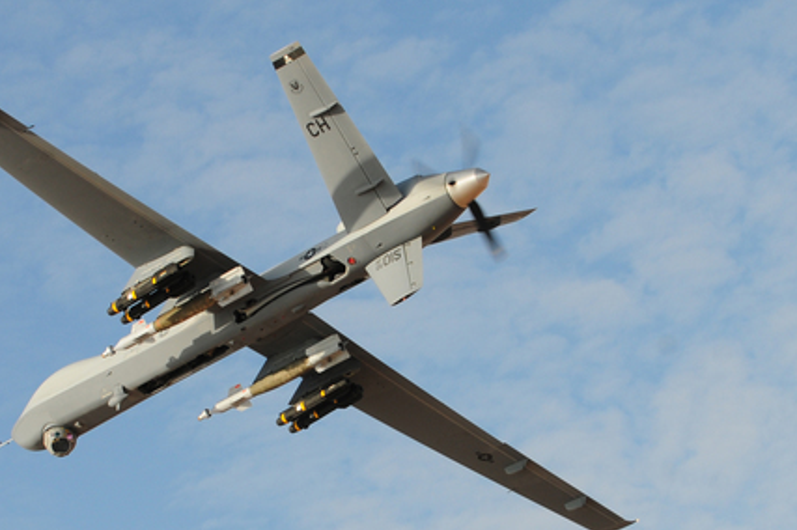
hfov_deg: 9.4
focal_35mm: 219
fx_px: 4845
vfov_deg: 6.3
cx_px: 350
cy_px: 382
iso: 200
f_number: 8
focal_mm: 78
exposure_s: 1/400
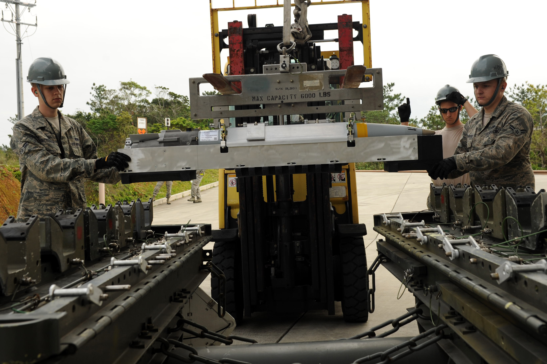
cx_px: 274
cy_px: 182
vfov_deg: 41.1
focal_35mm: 32
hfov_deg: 58.7
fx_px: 486
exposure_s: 1/400
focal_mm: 32
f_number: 7.1
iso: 250
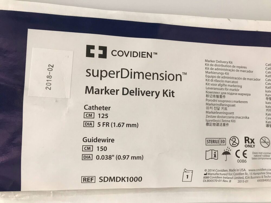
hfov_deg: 63.4
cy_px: 102
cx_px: 136
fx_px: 219
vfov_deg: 49.7
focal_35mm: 28
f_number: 1.8
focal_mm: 3.99
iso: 25
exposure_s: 1/30
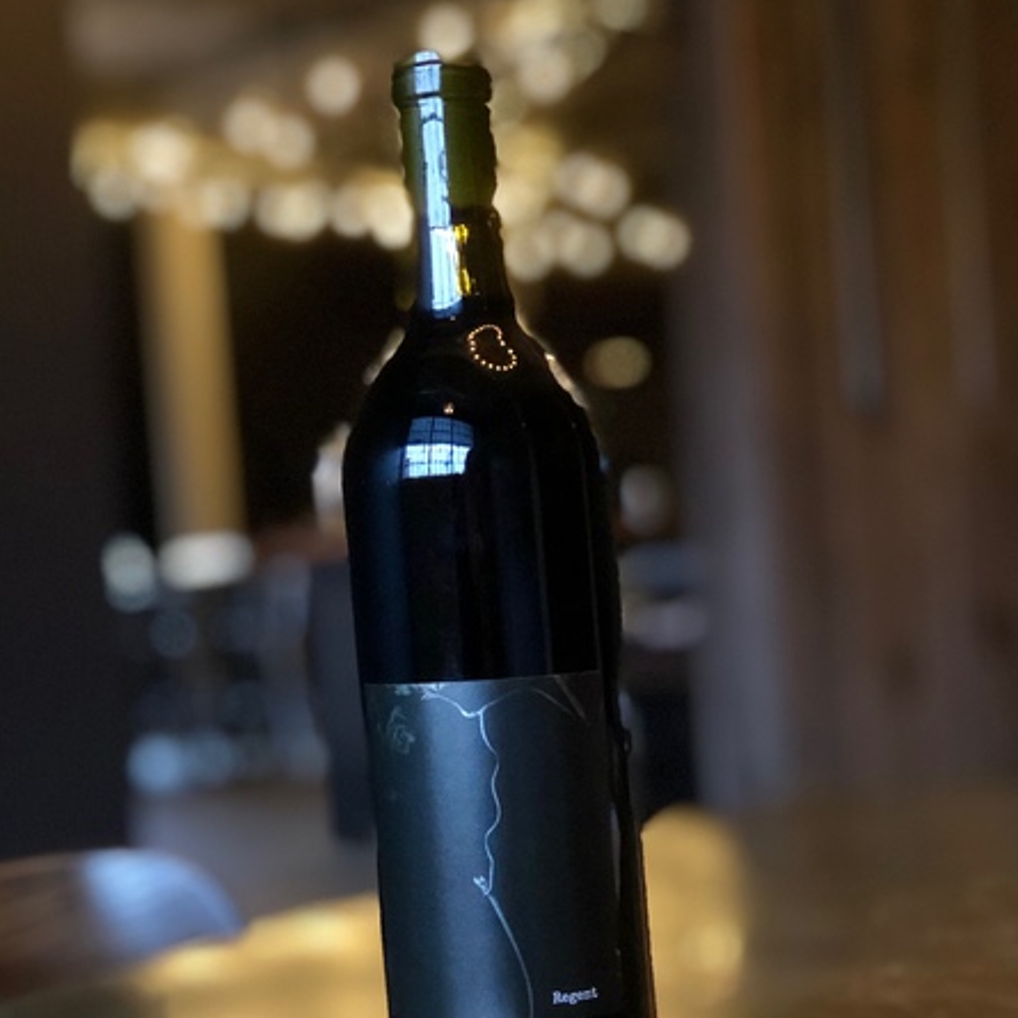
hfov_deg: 25.4
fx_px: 2262
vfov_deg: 25.3
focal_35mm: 68
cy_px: 661
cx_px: 510
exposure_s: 1/30
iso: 1250
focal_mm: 6.6
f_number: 2.8
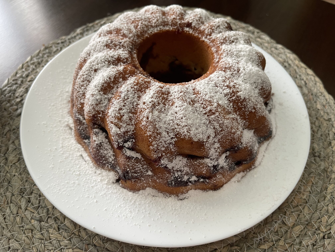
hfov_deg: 69.4
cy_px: 126
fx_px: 242
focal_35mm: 25
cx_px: 168
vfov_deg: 54.9
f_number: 1.6
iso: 160
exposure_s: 1/60
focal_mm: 5.1
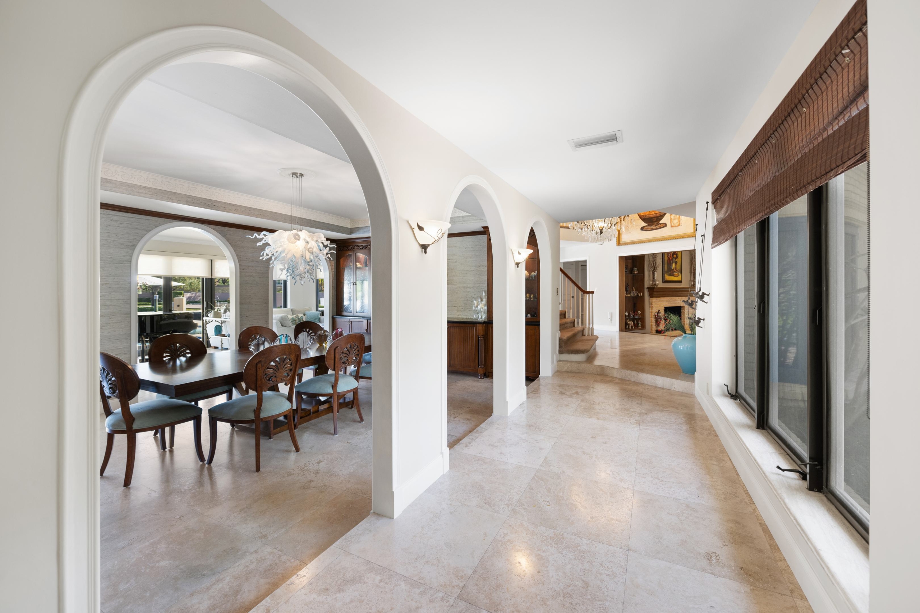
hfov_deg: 104.3
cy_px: 306
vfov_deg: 81.2
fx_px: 358
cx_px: 460
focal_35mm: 14
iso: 320
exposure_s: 1/3
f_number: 5.6
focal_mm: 14
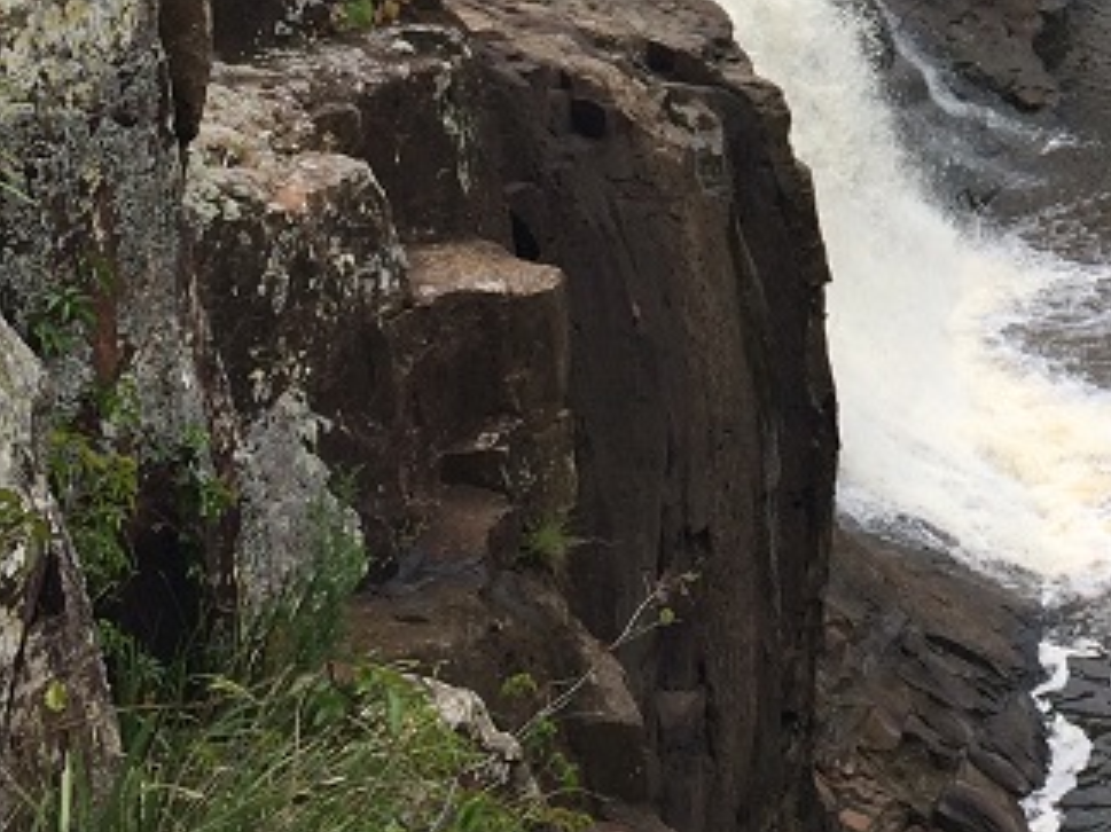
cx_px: 1142
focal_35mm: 89
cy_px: -337
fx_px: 2855
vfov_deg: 15.5
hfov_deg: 21.2
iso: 32
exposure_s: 1/554
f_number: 2.2
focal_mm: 4.15
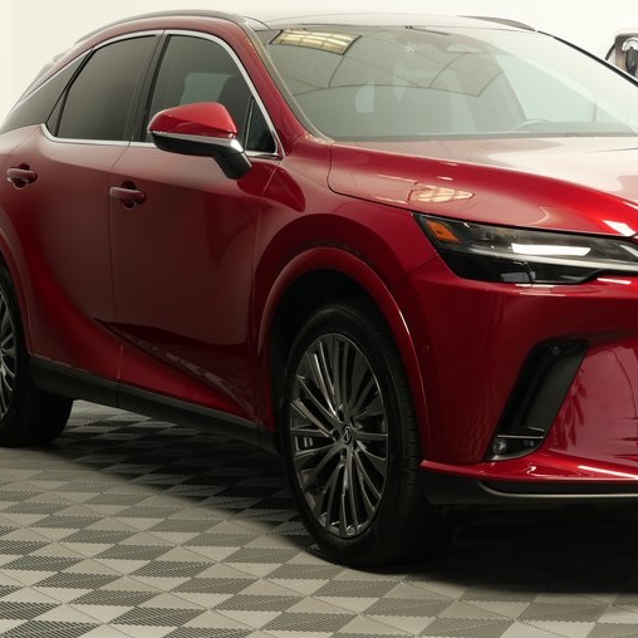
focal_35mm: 89
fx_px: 1856
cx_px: 436
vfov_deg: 19.5
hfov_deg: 19.4
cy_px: 337
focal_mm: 25
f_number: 4.5
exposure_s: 1/100
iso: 200
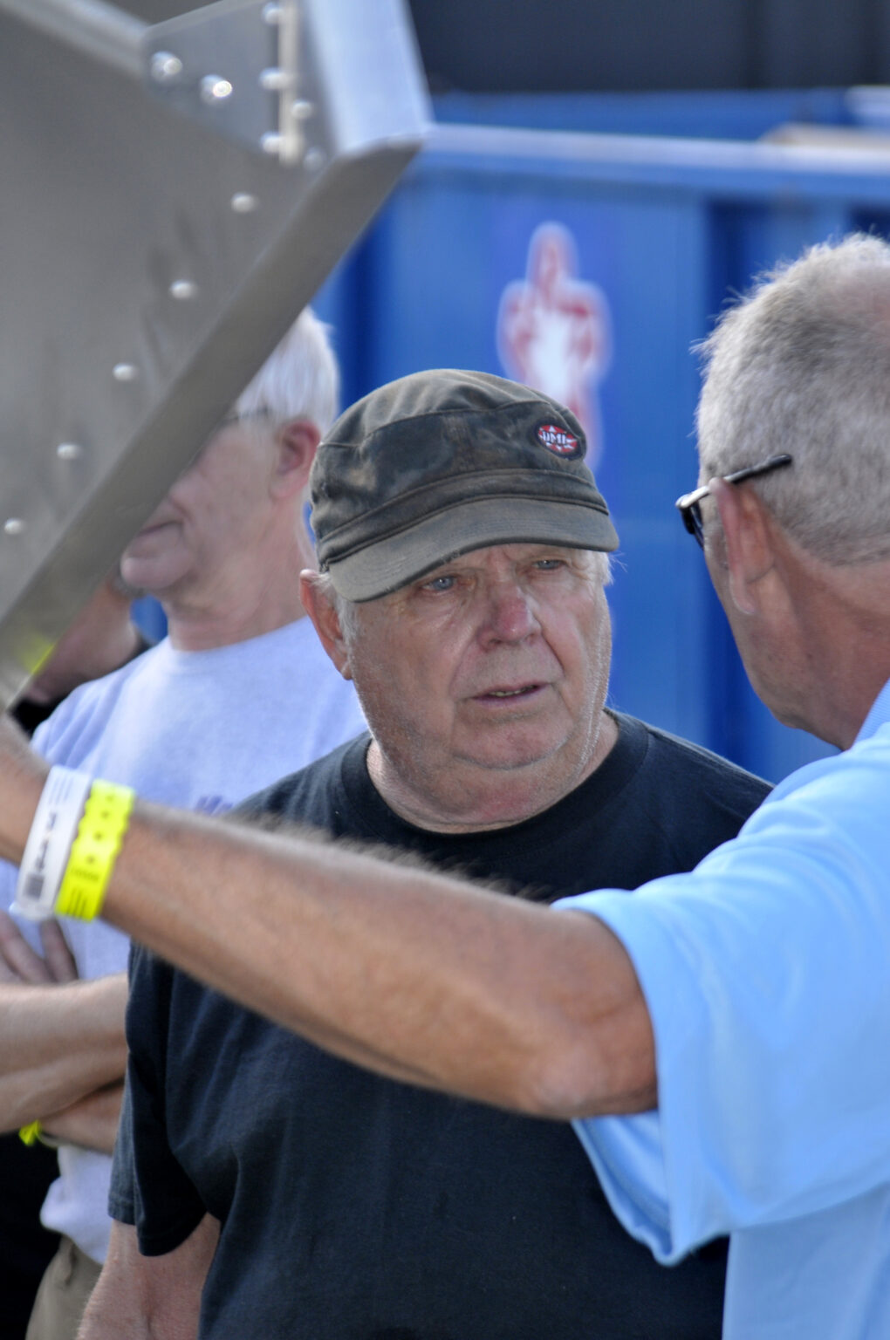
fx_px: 7250
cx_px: 445
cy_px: 670
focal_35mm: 195
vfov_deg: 10.6
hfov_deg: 7.0
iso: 400
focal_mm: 130
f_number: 5.6
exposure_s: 1/250
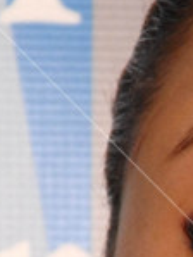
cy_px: 404
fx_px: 9912
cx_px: 371
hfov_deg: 1.1
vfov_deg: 1.5
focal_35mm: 1335
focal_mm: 135
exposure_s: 1/250
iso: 400
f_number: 7.1
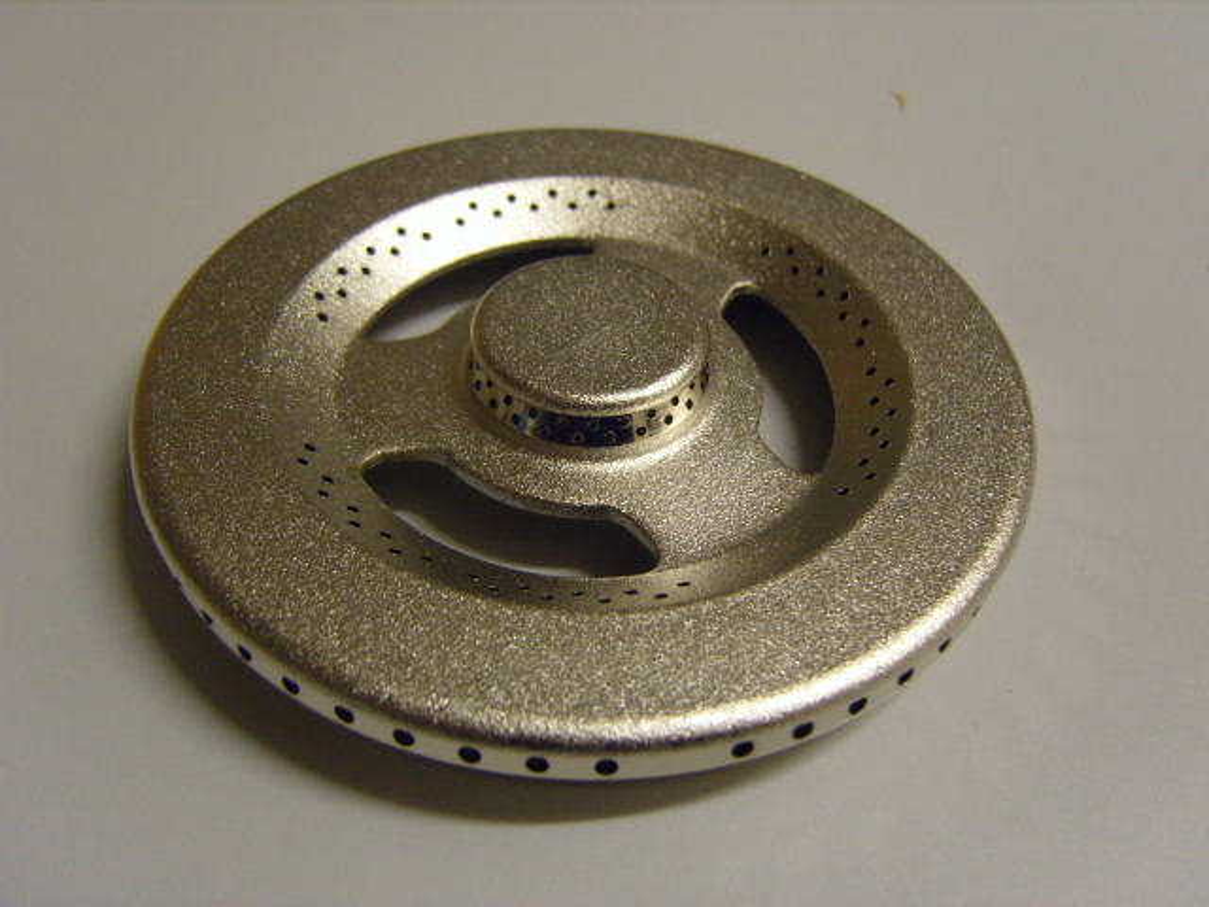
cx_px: 604
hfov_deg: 52.6
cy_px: 454
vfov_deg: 40.7
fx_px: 1222
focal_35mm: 35
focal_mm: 7.4
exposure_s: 1/20
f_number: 2.8
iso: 200
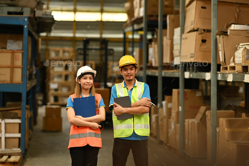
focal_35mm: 105
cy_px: 83
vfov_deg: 13.0
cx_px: 124
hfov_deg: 19.5
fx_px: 726
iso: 400
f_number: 2.2
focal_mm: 105
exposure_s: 1/250
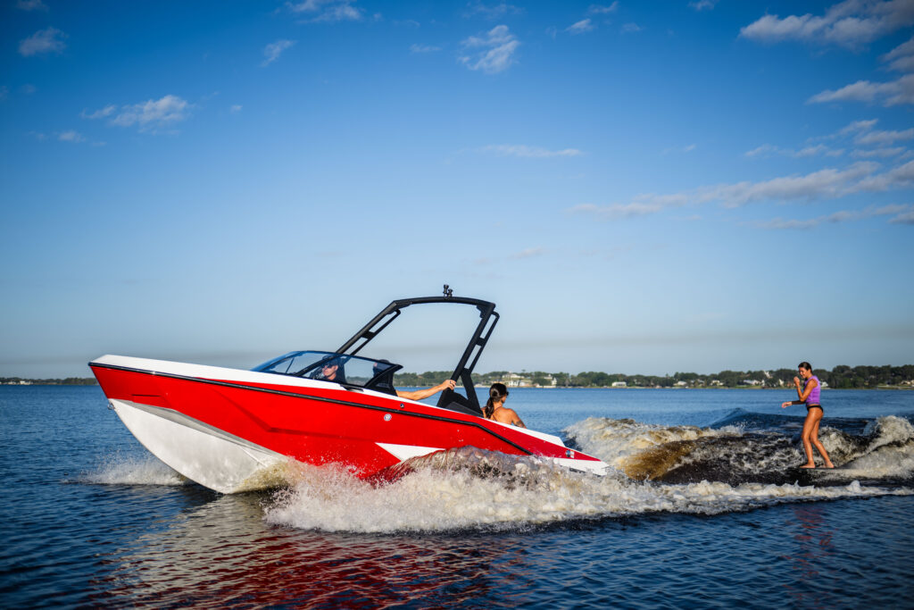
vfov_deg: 30.5
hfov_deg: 44.5
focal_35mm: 44
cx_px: 457
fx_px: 1117
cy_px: 305
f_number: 2.8
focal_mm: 44
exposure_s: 1/1250
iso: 40
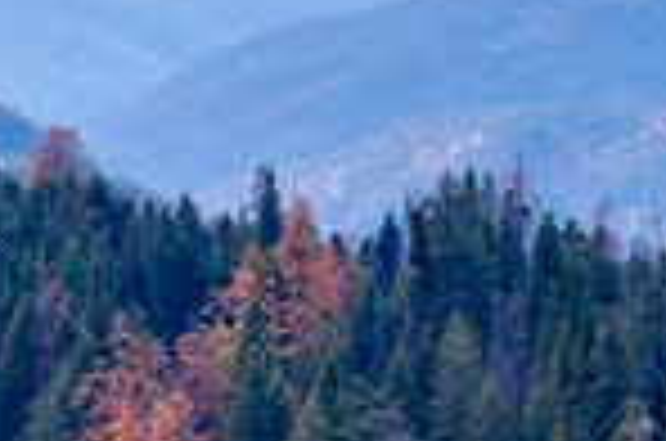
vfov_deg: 4.1
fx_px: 6203
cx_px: 369
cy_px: 173
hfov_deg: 6.1
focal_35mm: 336
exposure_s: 1/1800
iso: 400
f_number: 4.5
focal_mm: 56
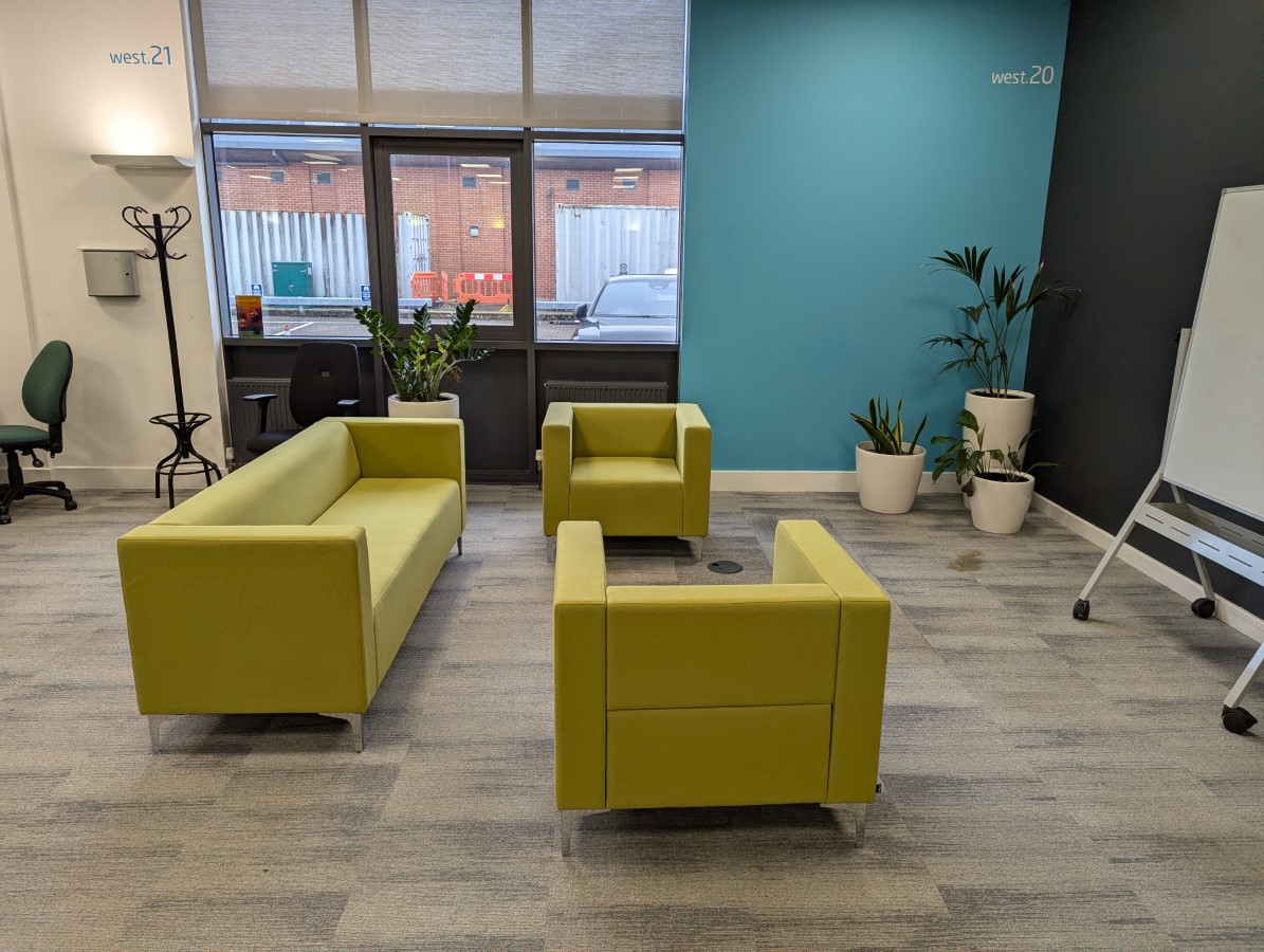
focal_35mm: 24
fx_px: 878
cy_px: 476
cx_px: 632
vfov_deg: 56.9
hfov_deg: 71.5
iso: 63
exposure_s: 1/100
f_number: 1.85
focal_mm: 6.81
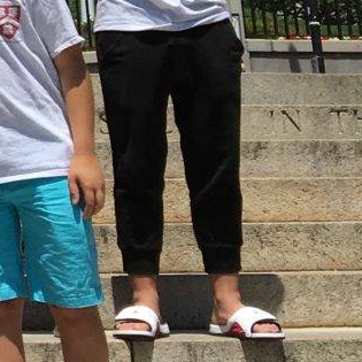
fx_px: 1846
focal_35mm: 156
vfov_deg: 10.9
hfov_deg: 9.6
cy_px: -133
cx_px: -584
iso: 25
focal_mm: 4.15
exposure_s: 1/2564
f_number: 2.2
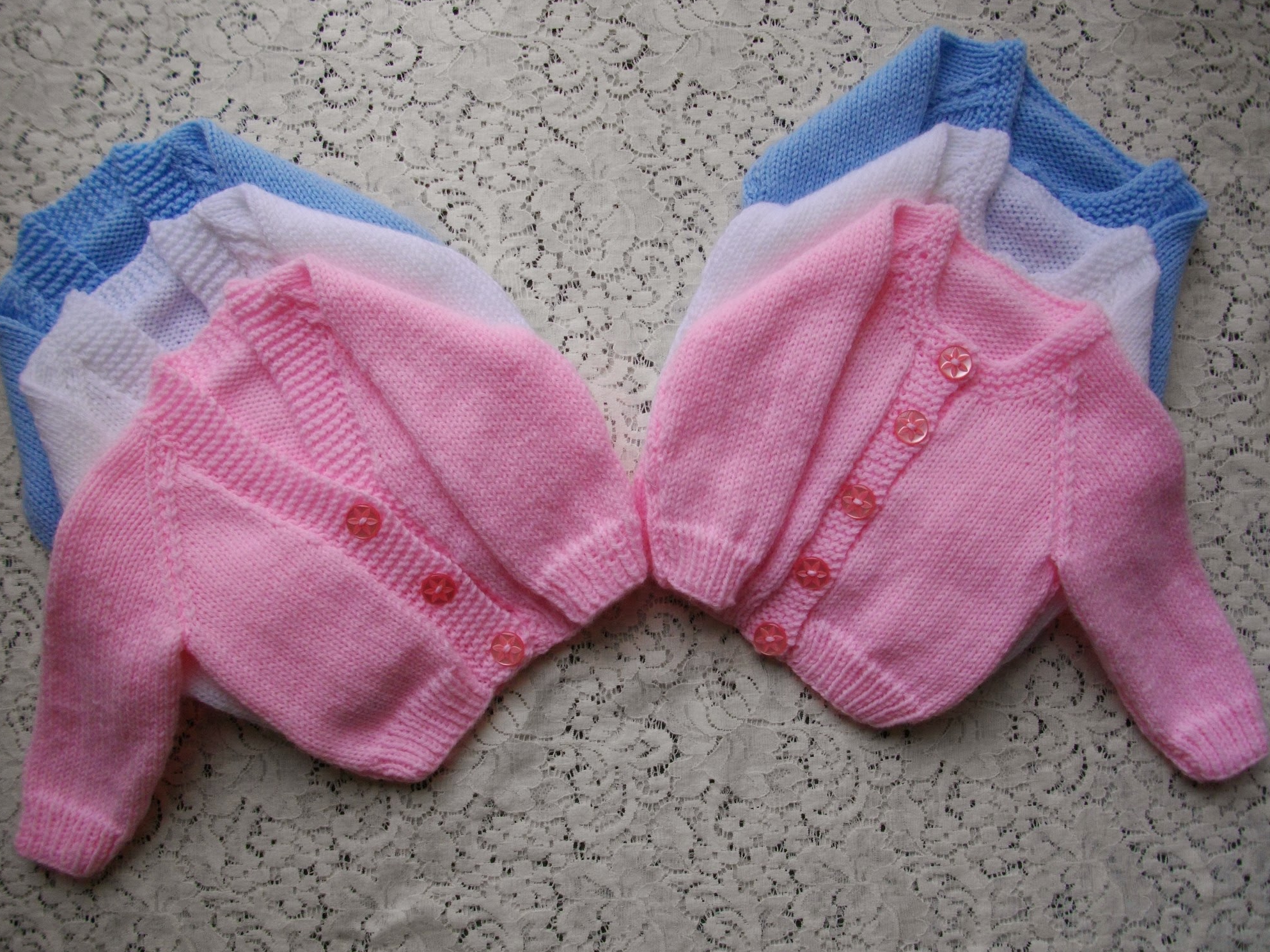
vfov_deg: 42.9
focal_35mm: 33
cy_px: 478
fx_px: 1211
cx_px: 636
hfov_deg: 55.4
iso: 100
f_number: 2.9
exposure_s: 1/125
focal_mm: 5.7
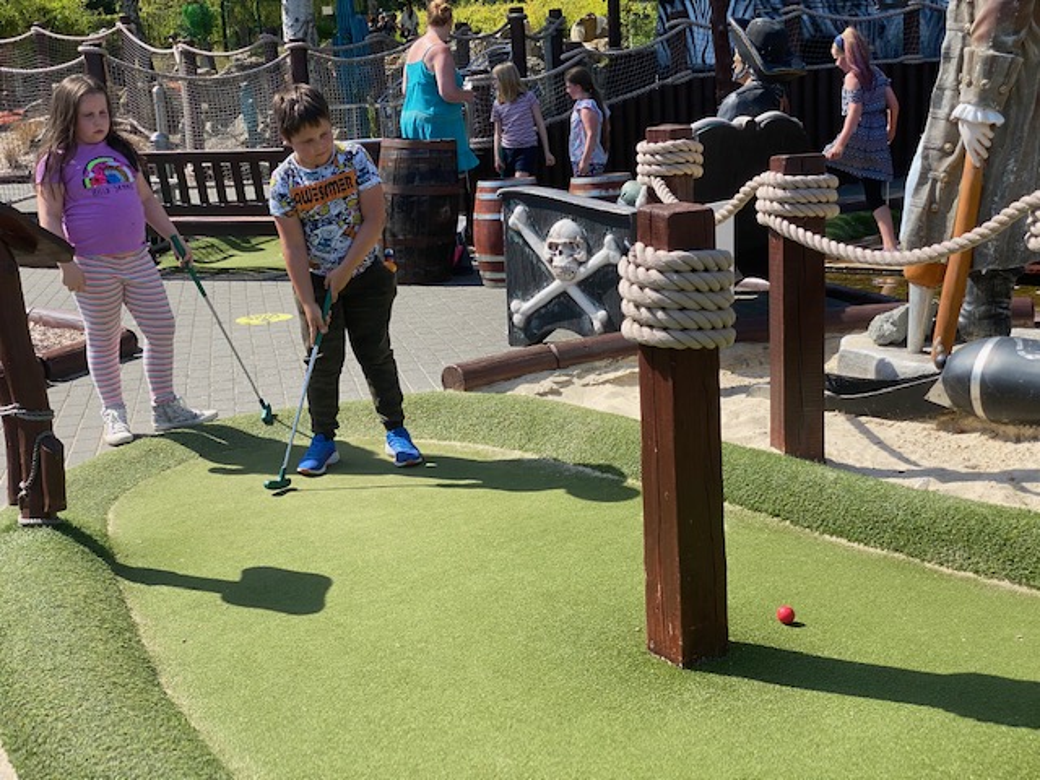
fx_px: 1562
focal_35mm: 52
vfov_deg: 28.0
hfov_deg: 36.8
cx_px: 520
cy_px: 390
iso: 20
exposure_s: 1/826
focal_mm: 6
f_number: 2
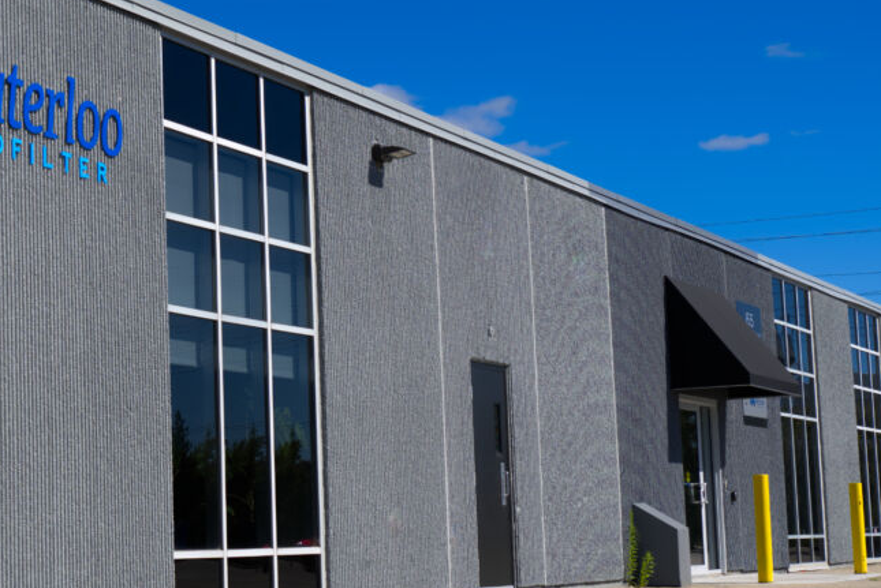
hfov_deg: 24.7
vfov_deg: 16.9
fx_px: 1984
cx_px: 212
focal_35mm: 81
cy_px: 262
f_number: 5
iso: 100
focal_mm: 34
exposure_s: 1/1250
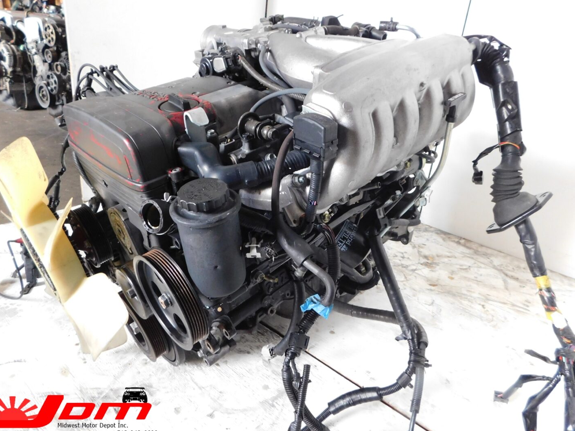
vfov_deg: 54.9
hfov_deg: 69.4
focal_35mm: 25
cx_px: 288
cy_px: 205
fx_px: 415
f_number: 3
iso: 400
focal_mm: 4
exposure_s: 1/20
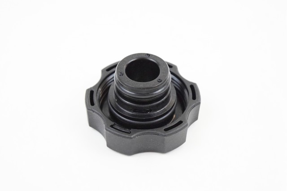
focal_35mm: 82
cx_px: 144
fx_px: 658
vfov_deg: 16.6
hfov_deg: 24.6
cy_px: 96
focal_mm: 55
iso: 4000
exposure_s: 1/60
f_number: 5.6
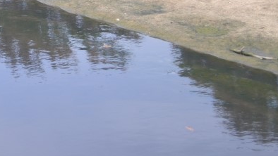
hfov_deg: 13.8
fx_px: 1084
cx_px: -121
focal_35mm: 147
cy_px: -84
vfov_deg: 8.1
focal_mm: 32
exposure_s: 1/640
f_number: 4.8
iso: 400
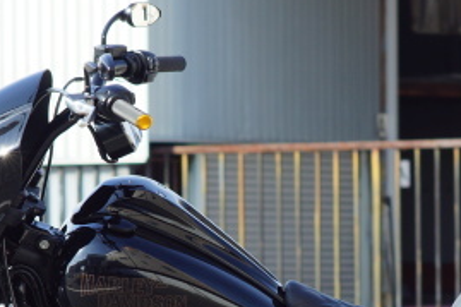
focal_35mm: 374
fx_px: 4792
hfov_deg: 5.5
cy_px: 345
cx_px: 257
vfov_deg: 3.7
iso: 100
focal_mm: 85
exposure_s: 1/320
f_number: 5.6
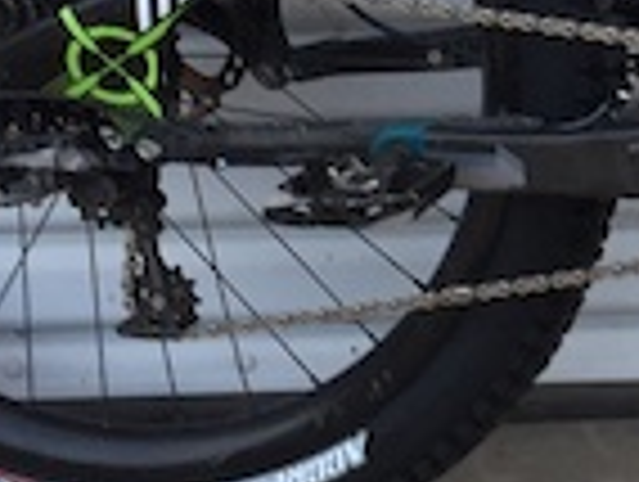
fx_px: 3014
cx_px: 1156
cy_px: -108
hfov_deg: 11.2
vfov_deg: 9.0
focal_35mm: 163
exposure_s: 1/60
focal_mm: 4.15
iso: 40
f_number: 2.2
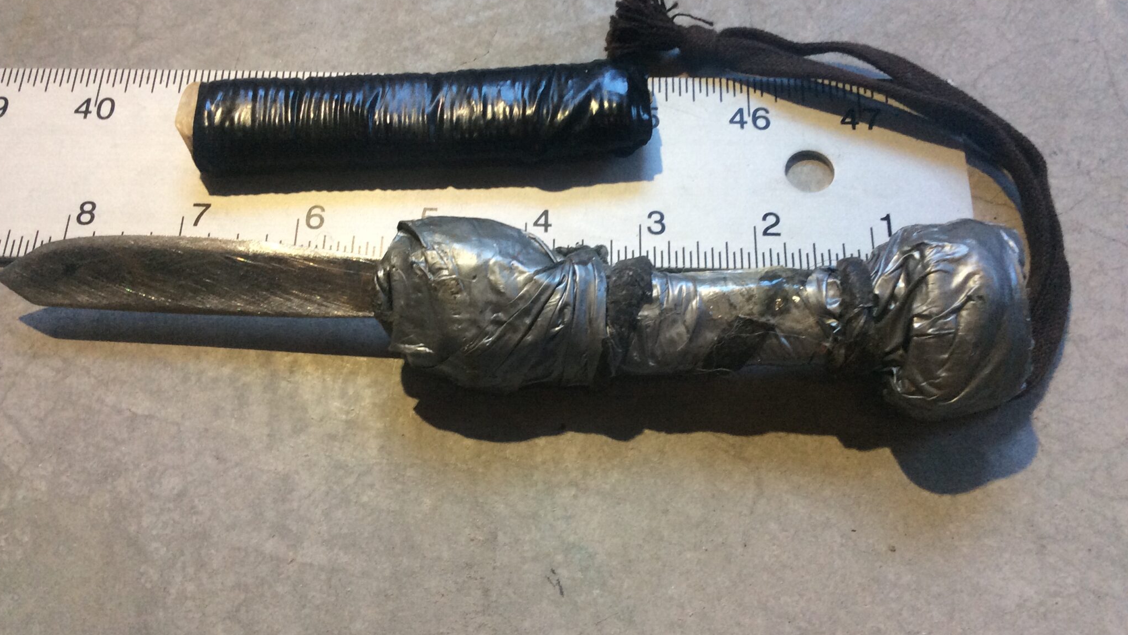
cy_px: 319
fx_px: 1047
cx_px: 562
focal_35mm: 35
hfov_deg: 56.6
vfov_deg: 33.7
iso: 64
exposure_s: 1/24
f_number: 2.4
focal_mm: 3.3
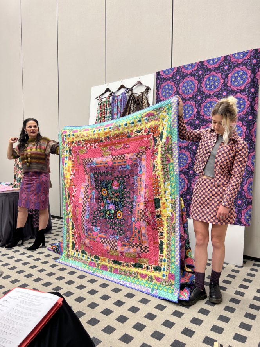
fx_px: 260
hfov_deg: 53.1
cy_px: 174
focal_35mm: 26
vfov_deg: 67.3
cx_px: 130
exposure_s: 1/60
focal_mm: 5.7
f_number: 1.5
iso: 80
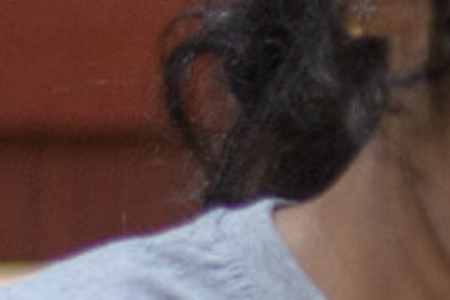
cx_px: 1550
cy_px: 145
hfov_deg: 3.3
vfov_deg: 2.3
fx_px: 7491
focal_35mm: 599
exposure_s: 1/100
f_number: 1.8
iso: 400
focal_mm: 50
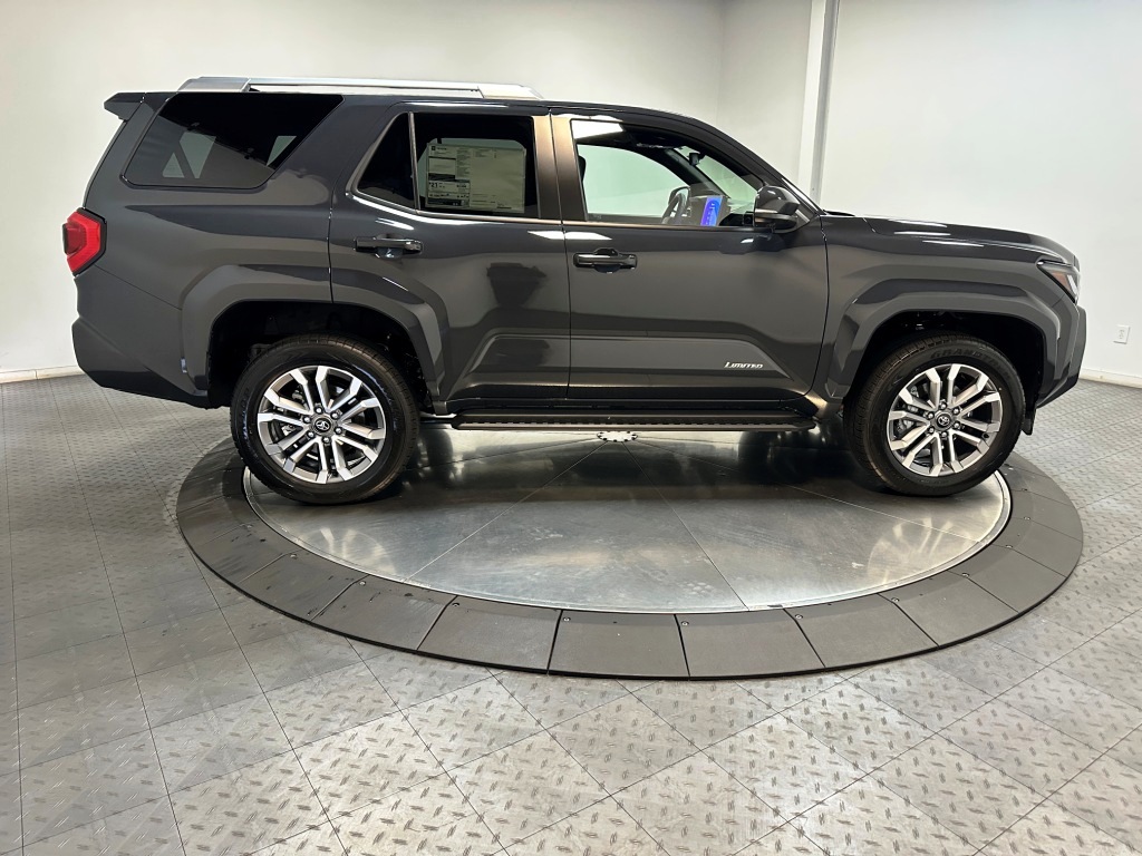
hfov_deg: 71.6
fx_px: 792
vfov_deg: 56.8
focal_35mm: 24
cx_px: 571
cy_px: 428
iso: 640
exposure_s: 1/60
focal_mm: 6.86
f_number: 1.78
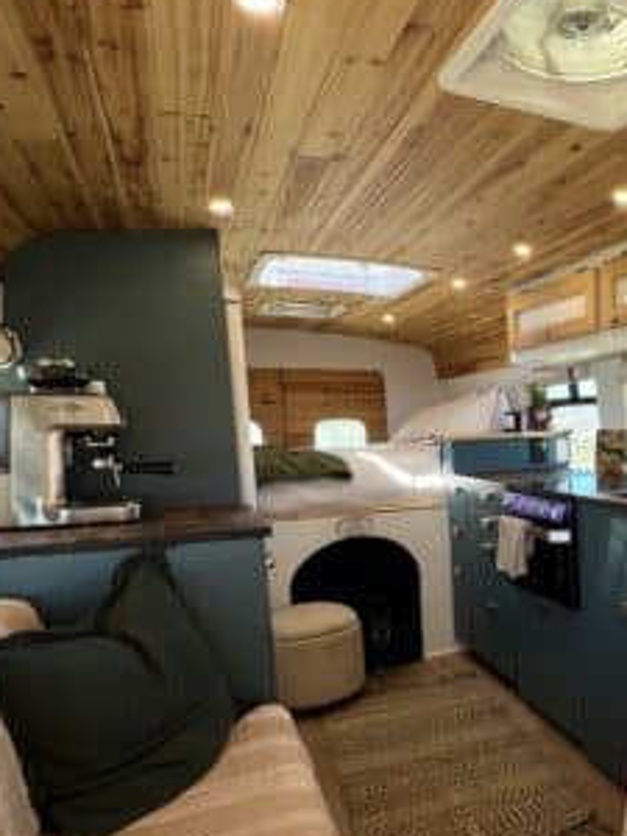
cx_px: 591
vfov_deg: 66.2
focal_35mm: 26
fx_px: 628
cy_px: 529
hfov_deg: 46.6
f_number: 1.8
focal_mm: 1.57
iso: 100
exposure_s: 1/99
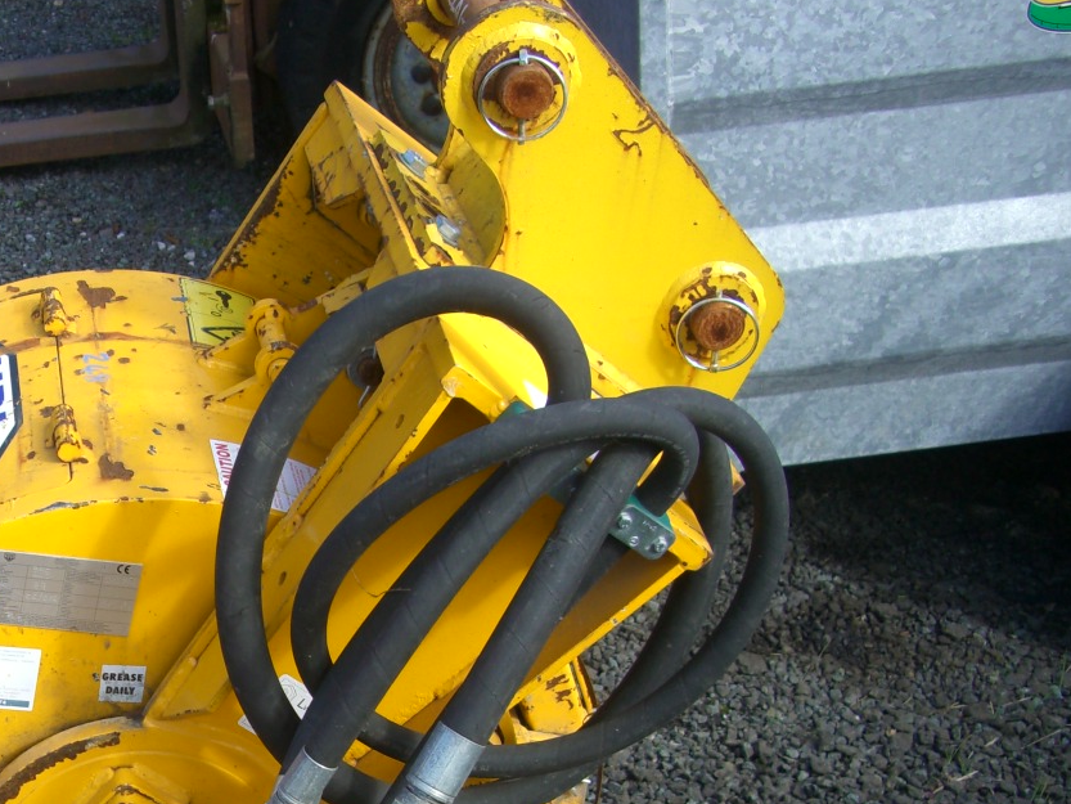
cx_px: 87
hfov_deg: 25.7
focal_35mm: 73
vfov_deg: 19.7
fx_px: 2259
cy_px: 745
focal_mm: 7.9
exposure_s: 1/250
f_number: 2.8
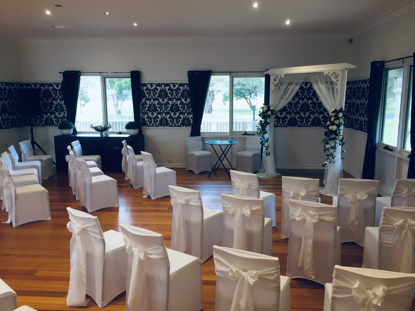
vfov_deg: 48.2
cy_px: 156
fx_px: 348
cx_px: 208
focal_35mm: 29
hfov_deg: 61.7
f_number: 2.2
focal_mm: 4.15
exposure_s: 1/33
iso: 64
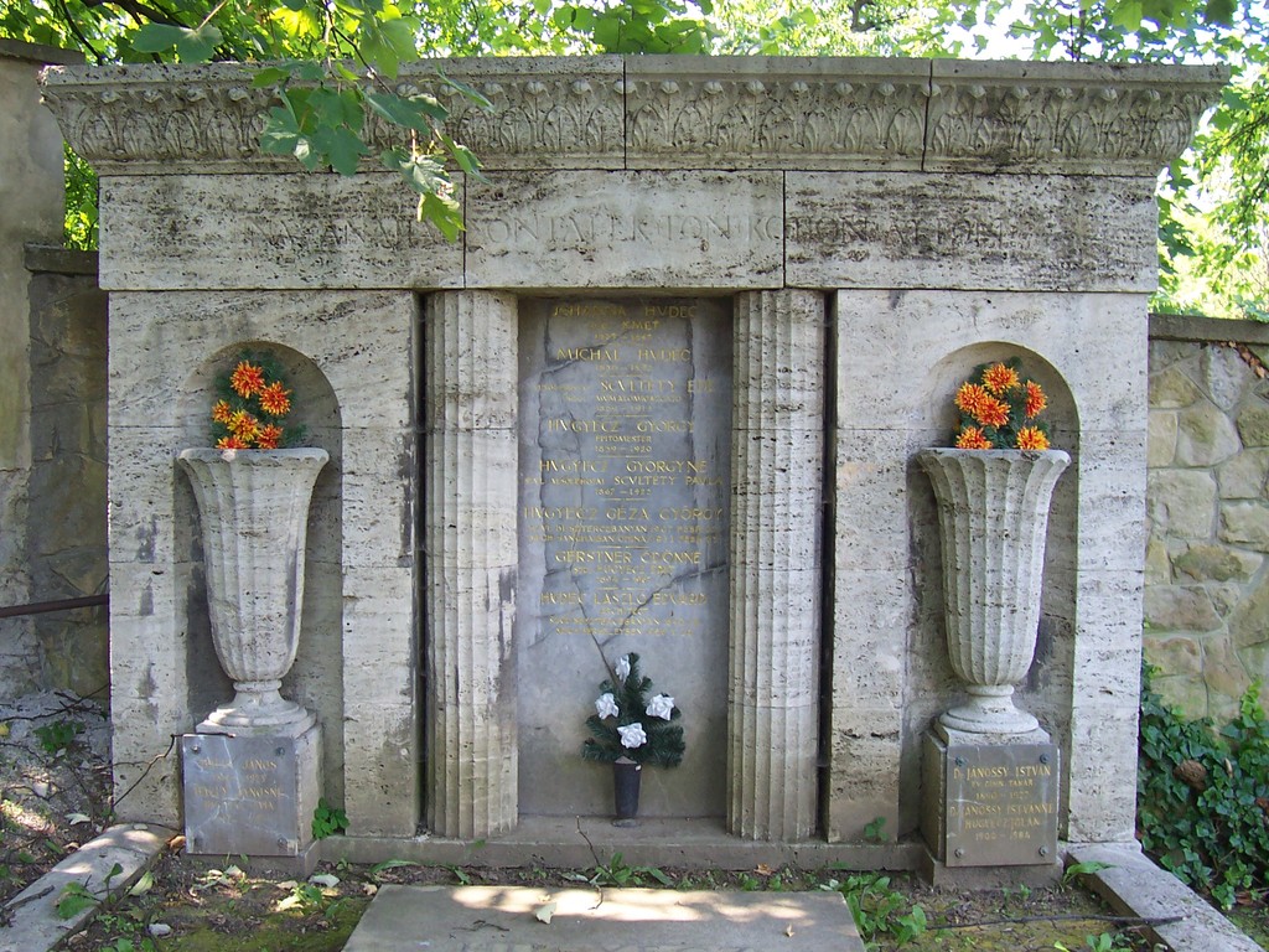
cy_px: 476
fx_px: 1356
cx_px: 634
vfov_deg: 38.7
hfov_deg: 50.1
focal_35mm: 37
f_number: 2.8
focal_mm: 5.6
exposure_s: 1/90
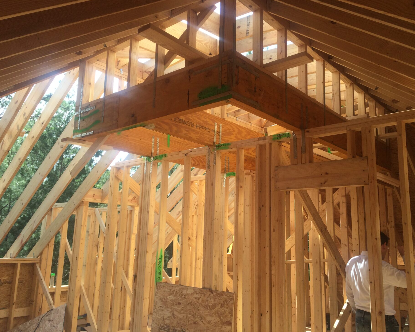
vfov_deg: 47.1
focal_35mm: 31
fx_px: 381
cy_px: 163
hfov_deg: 57.2
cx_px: 213
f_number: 2.2
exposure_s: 1/471
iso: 32
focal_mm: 4.15
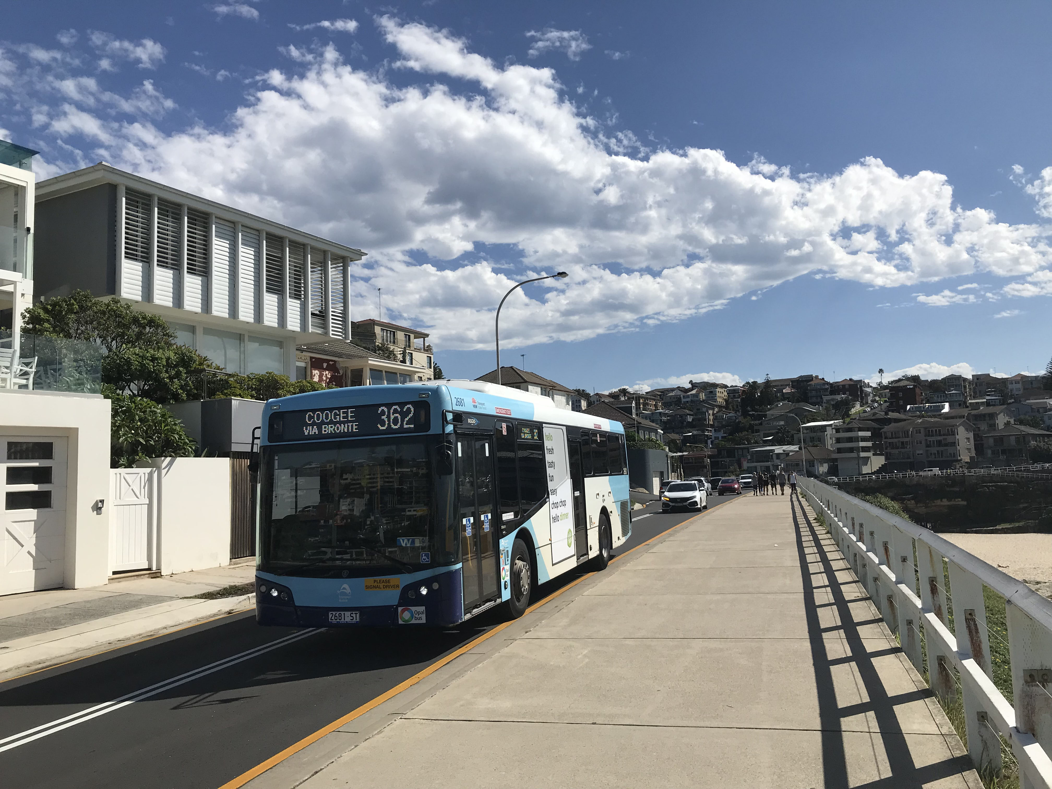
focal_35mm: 28
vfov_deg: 49.7
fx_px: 851
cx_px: 526
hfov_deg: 63.4
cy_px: 394
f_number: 1.8
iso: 20
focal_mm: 3.99
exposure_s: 1/5051
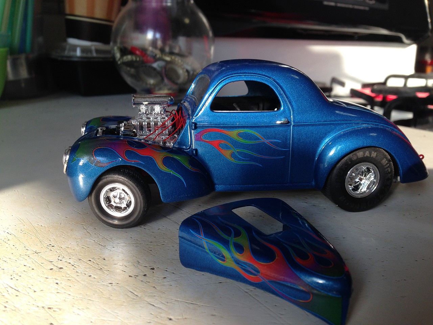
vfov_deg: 42.9
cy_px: 162
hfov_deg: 55.4
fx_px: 413
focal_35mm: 33
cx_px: 216
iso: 50
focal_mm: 4.12
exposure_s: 1/146
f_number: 2.4
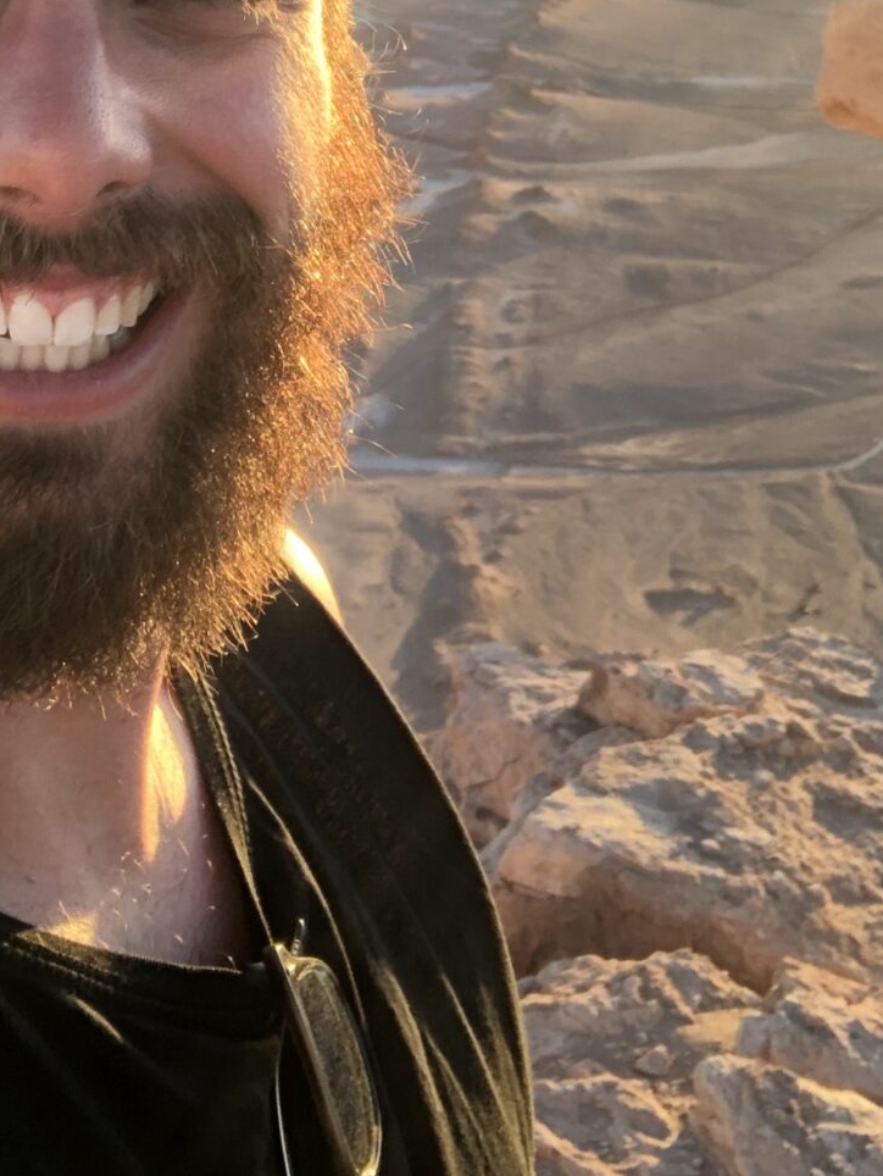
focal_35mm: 68
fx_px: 2311
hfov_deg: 21.5
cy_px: -55
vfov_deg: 26.7
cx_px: 234
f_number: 2.2
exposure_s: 1/120
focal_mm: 2.87
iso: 40
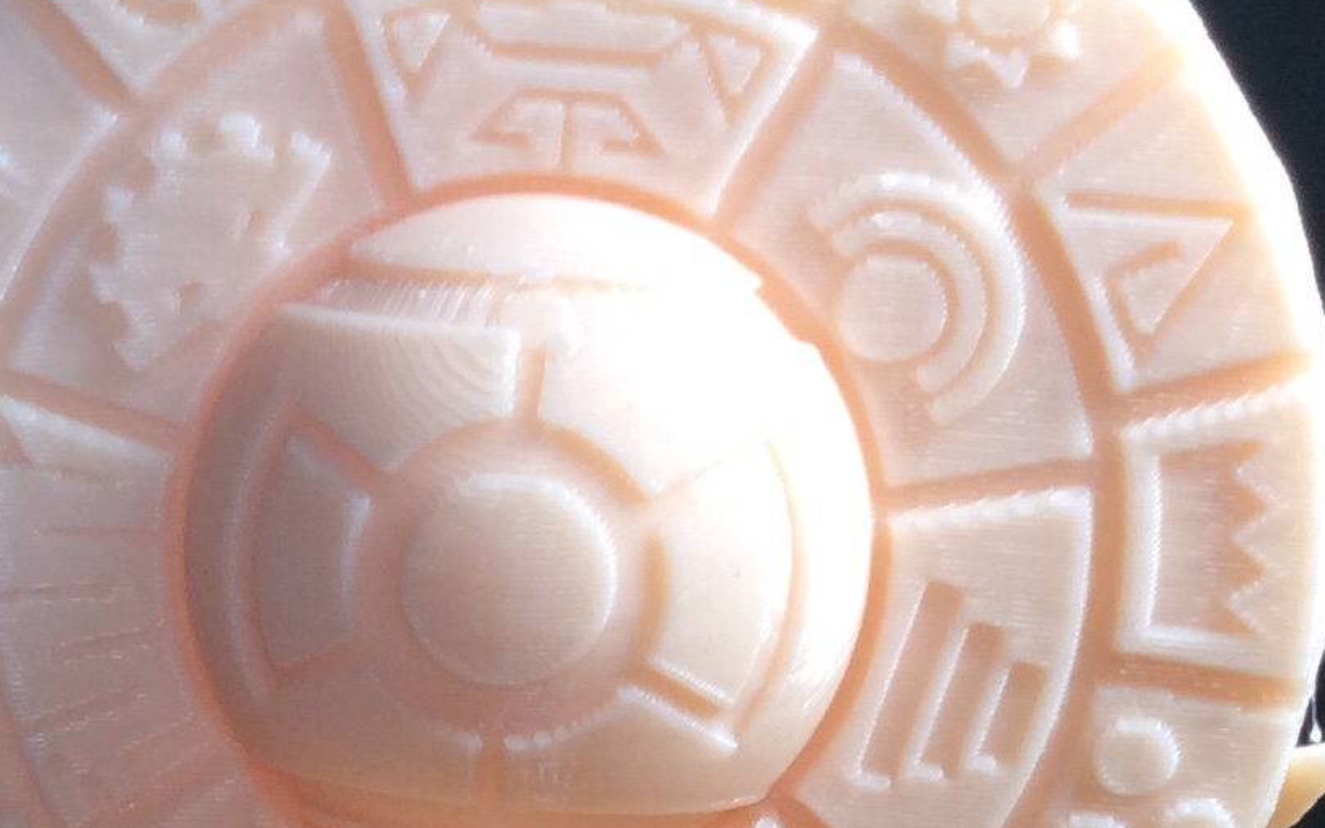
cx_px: 197
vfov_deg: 11.5
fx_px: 3900
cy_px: 1293
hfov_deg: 19.0
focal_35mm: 108
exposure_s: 1/25
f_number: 2.4
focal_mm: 3.3
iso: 32
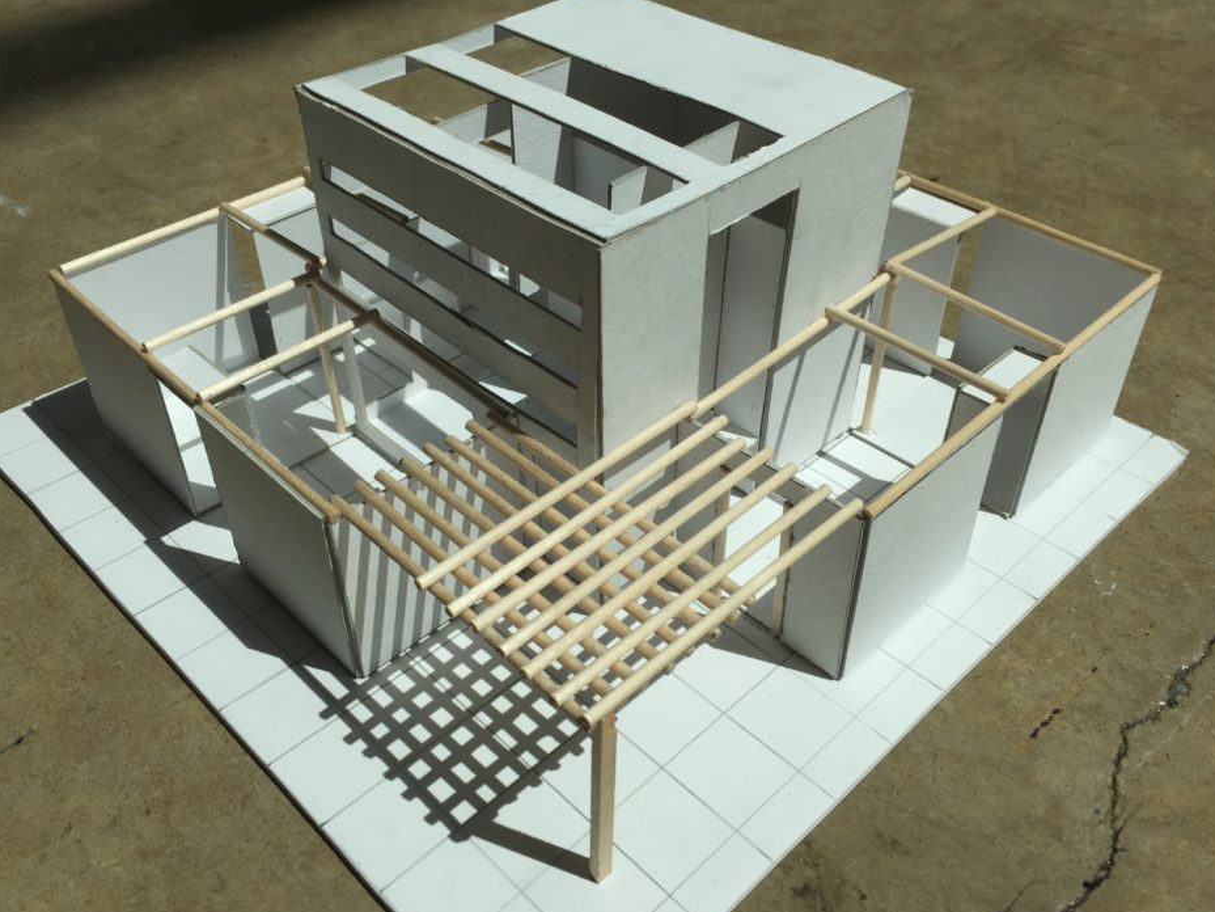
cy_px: 470
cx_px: 605
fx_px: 1123
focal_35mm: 32
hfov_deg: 56.8
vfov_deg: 44.2
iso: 32
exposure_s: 1/4950
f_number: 2.2
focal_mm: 4.15
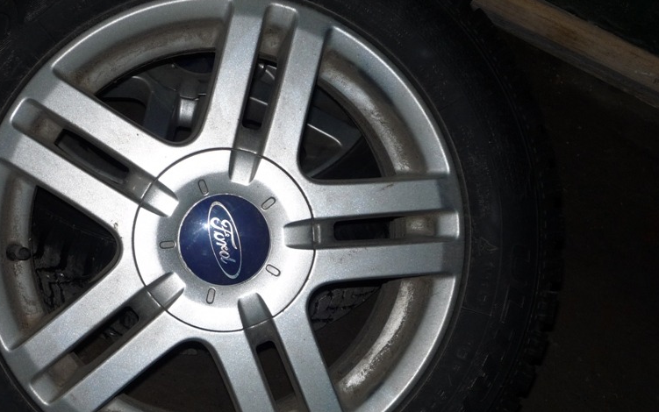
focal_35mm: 52
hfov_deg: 38.5
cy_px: 231
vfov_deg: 24.9
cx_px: 229
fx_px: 934
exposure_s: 1/30
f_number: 3.7
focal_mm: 6.3
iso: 100
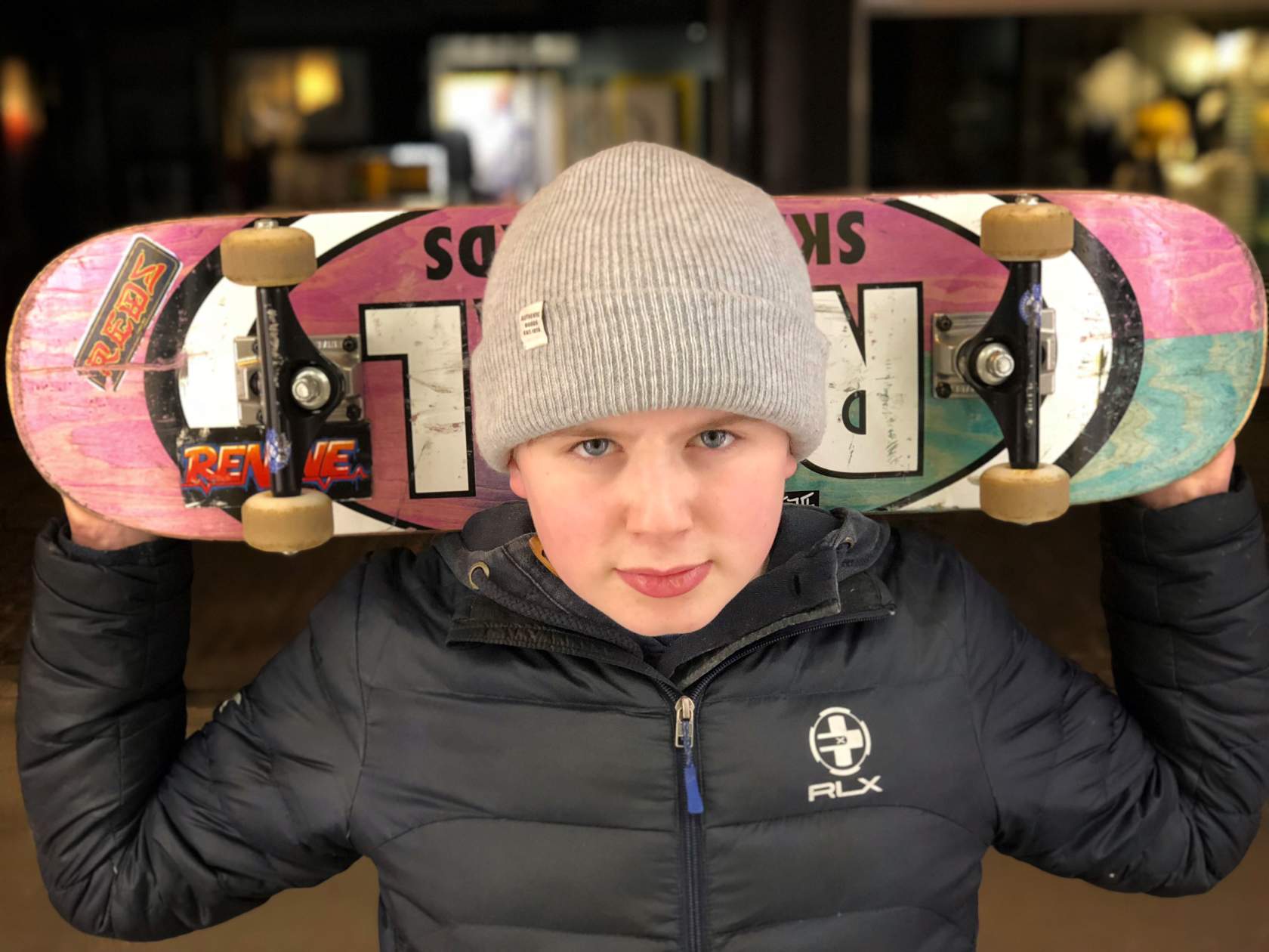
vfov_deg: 28.0
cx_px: 634
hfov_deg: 36.8
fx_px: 1906
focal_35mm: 52
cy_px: 476
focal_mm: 6
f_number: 2.4
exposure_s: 1/20
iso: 160
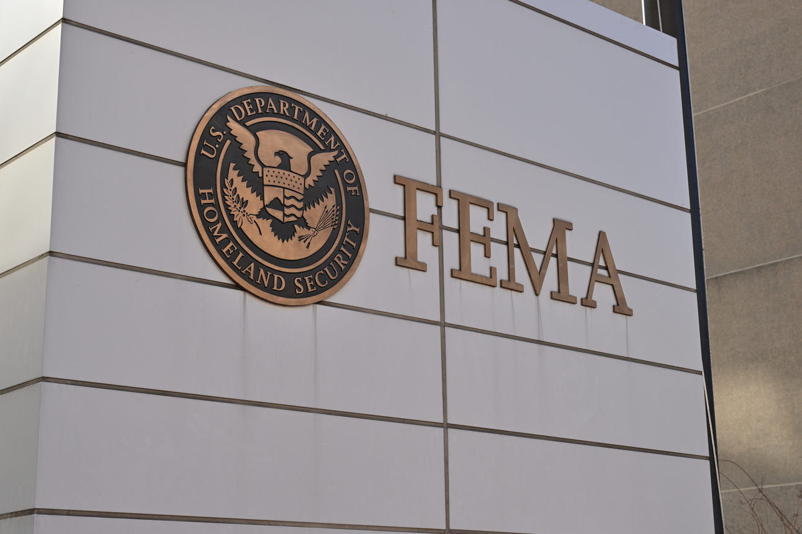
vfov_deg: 24.2
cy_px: 267
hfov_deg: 35.6
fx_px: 1247
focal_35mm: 56
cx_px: 401
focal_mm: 56
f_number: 8
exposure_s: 1/100
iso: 72
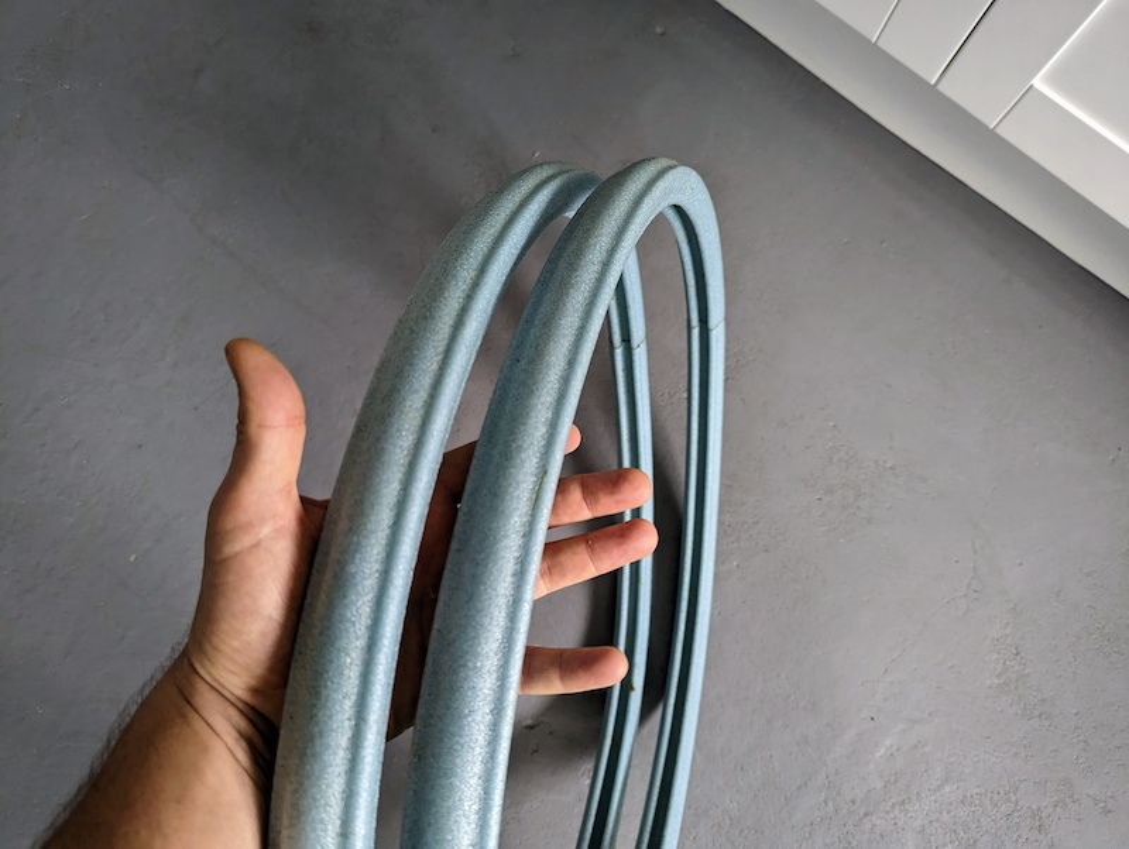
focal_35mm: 24
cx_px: 564
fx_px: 784
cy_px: 424
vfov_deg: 56.9
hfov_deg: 71.5
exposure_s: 1/111
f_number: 1.85
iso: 599
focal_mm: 6.81
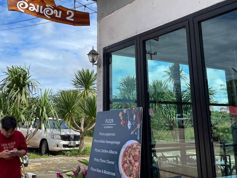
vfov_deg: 37.1
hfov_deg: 48.9
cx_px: 104
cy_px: 52
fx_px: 260
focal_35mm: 38
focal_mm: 4.2
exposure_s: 1/3300
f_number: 1.6
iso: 32
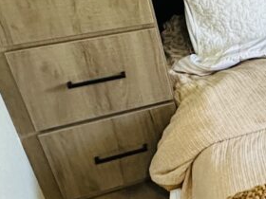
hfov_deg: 22.4
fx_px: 492
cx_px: 439
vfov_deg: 22.8
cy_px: 64
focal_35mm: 64
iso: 640
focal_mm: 2.22
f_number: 2.2
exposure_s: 1/60
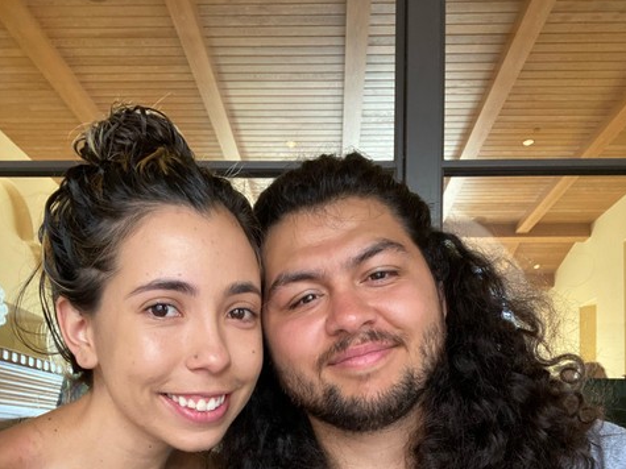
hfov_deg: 58.4
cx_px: 314
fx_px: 560
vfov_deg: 42.0
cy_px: 416
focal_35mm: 31
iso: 250
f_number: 2.2
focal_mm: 2.71
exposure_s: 1/60
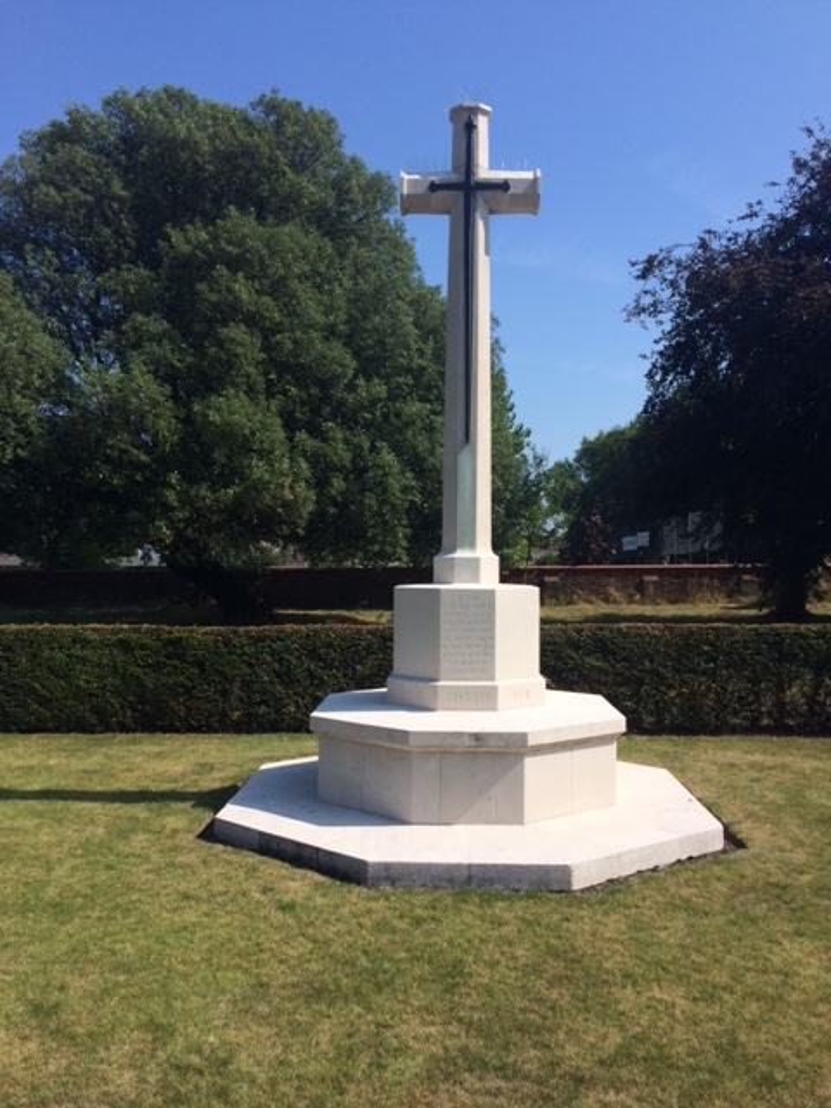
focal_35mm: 29
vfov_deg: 61.7
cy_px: 554
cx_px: 416
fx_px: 928
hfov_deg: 48.2
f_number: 2.2
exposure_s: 1/2740
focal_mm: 4.15
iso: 32
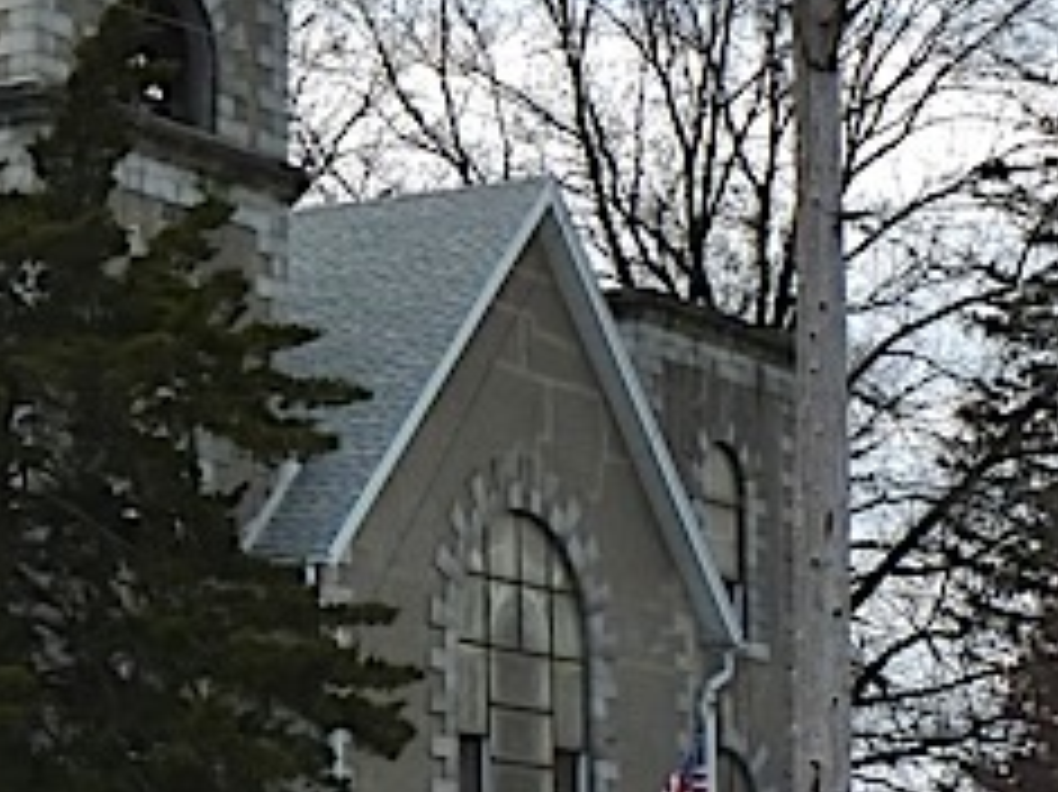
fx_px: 3849
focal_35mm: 126
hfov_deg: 14.8
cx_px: -405
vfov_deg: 11.8
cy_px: 423
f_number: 5.6
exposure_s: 1/500
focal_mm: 6.1
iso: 125
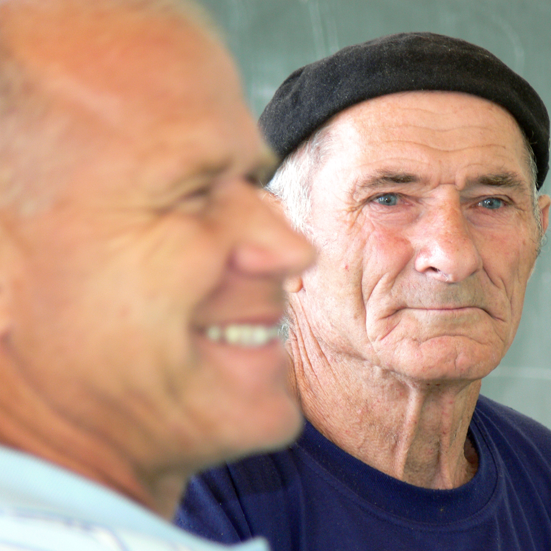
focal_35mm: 484
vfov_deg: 3.6
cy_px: 276
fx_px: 8716
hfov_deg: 3.6
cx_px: 367
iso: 100
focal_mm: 86.6
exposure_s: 1/25
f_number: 3.7
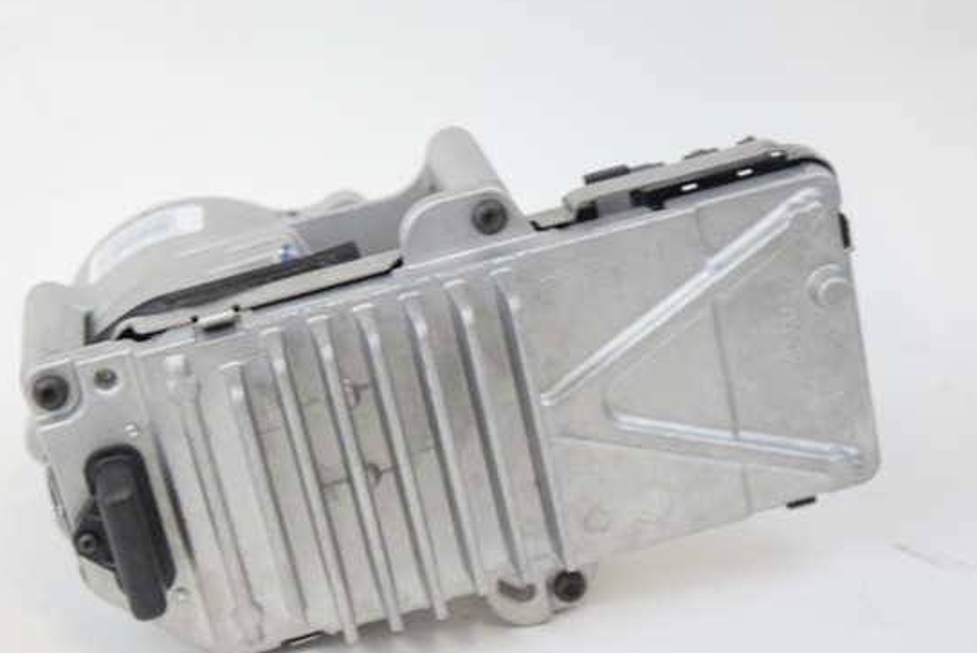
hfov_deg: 23.9
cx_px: 454
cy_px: 358
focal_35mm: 85
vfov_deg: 16.1
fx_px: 2308
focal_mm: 48
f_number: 5.3
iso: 2000
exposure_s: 1/60
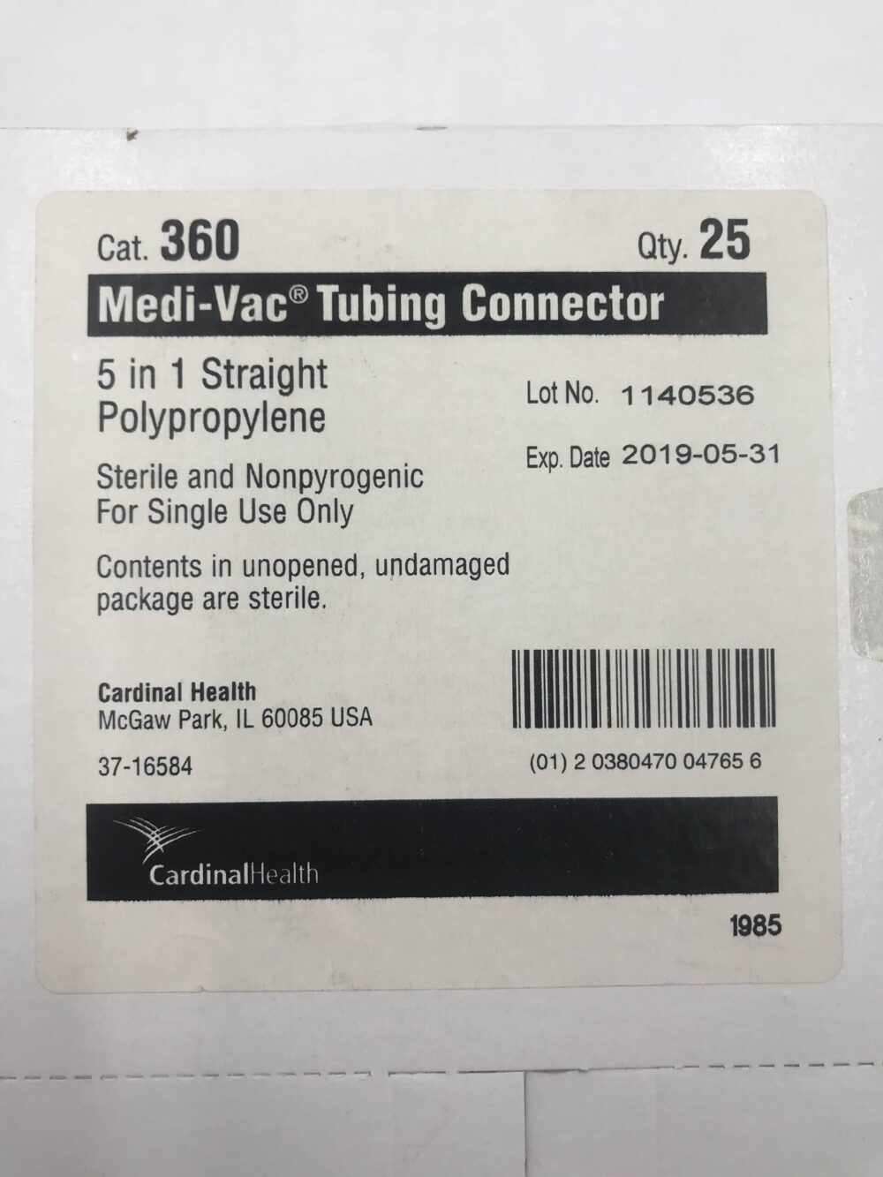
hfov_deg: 49.8
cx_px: 442
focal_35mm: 28
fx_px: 952
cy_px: 588
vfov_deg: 63.4
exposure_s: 1/189
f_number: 1.8
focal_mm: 3.99
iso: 20
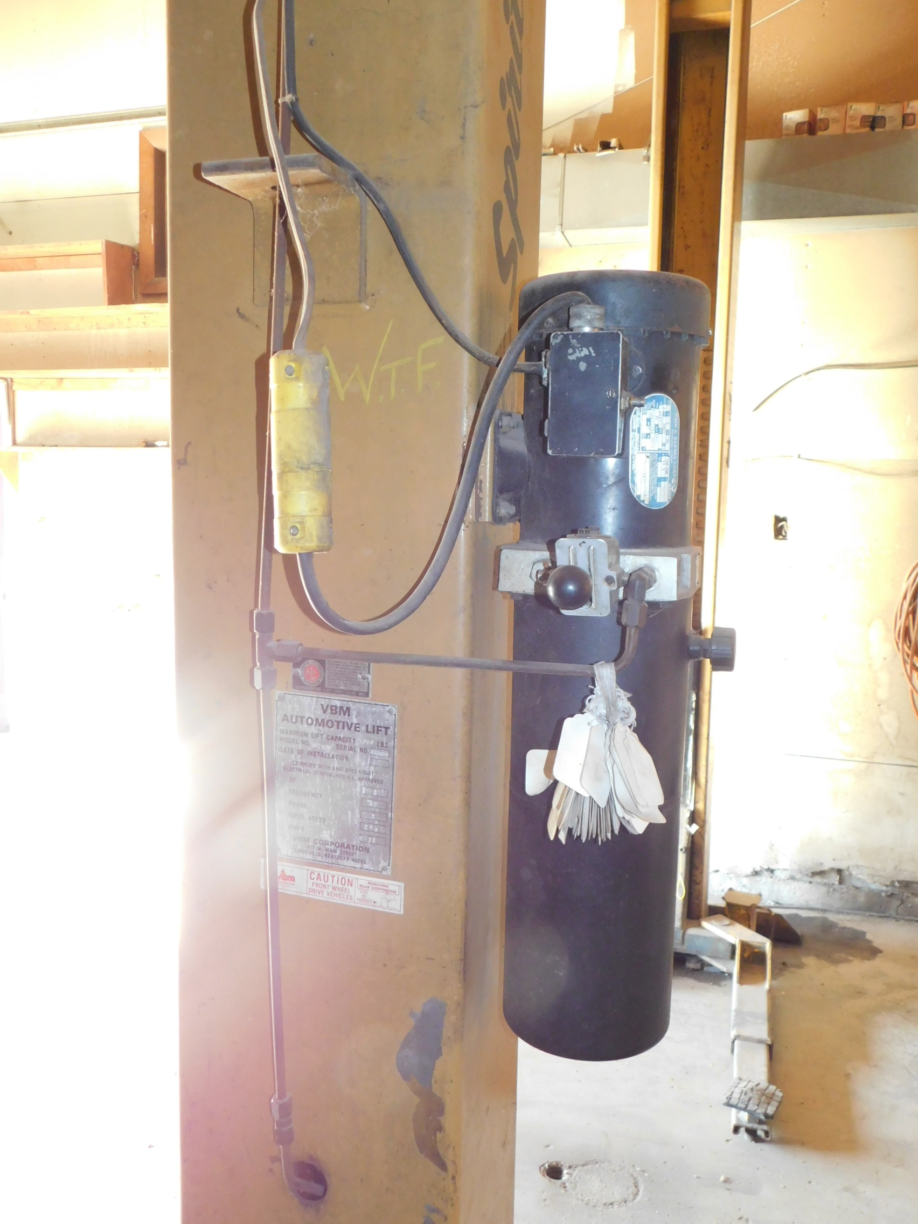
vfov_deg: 60.0
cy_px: 612
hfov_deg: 46.8
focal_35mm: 30
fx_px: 1061
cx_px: 459
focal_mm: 5.3
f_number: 3.2
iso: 400
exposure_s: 1/8
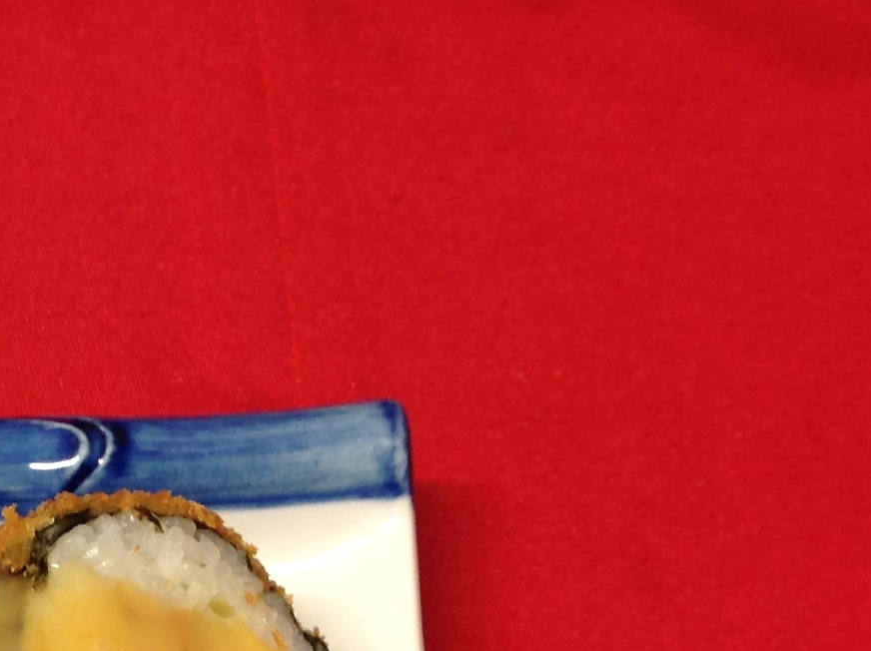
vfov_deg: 13.7
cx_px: -378
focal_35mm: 104
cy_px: 822
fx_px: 2614
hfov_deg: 17.3
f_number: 2.4
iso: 64
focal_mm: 4.28
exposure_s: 1/15
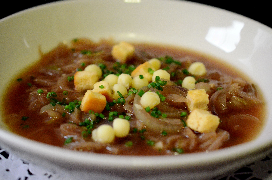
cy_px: 90
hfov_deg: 33.5
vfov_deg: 22.5
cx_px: 136
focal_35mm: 60
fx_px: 452
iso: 6400
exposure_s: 1/640
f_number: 3
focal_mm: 40
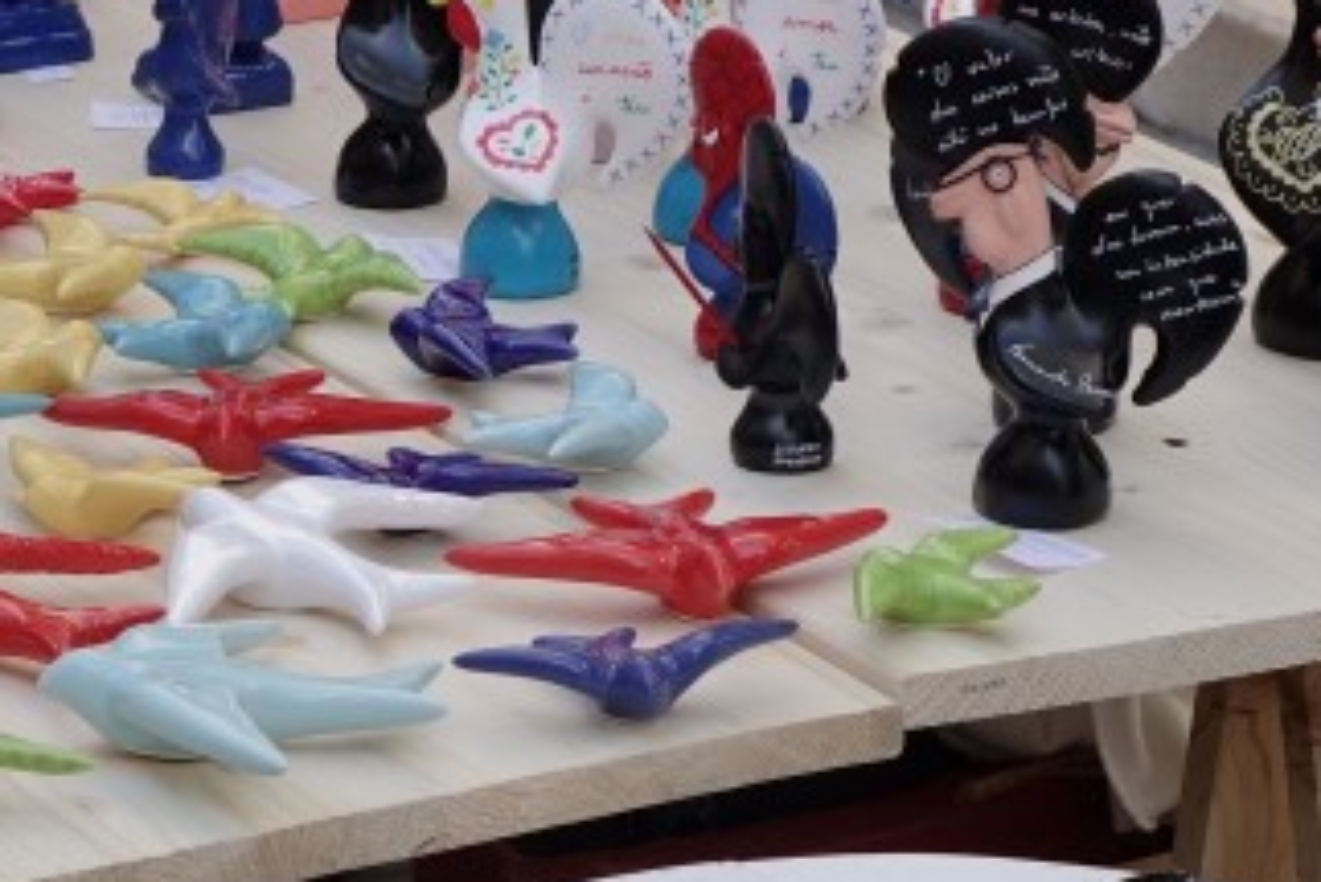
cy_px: 492
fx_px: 7305
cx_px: 611
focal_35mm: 199
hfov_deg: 10.3
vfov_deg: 6.9
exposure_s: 1/320
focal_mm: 24.28
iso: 100
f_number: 4
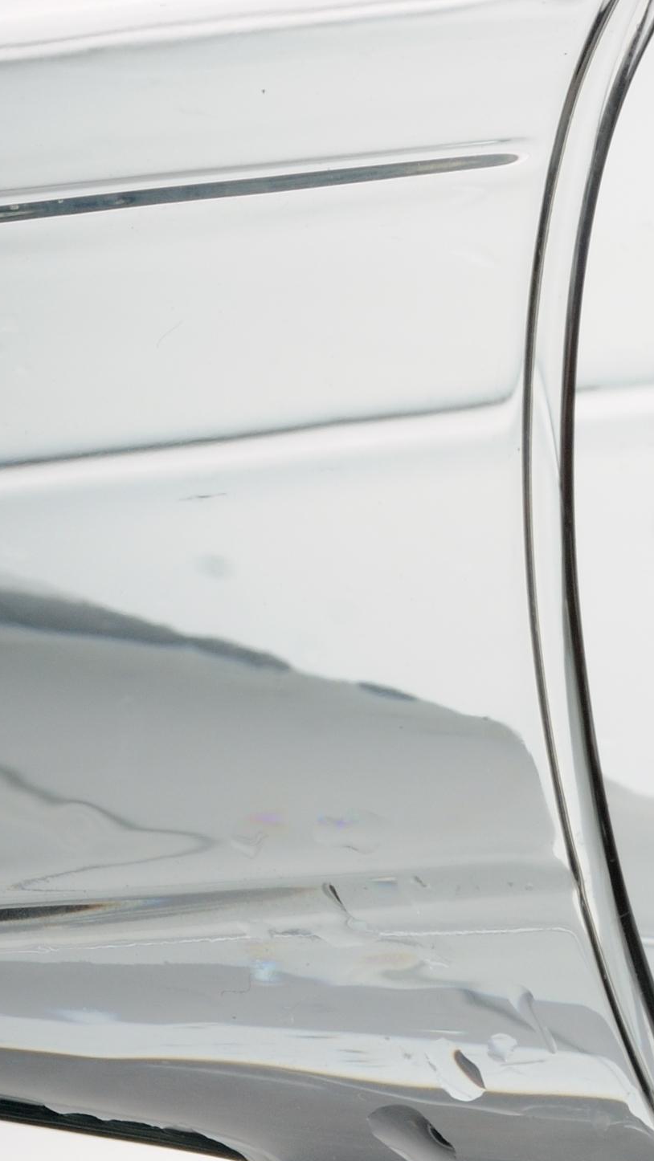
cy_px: 1219
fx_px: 15053
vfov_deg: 4.4
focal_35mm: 489
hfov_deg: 2.5
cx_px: 957
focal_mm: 105
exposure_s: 1/250
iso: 200
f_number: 18
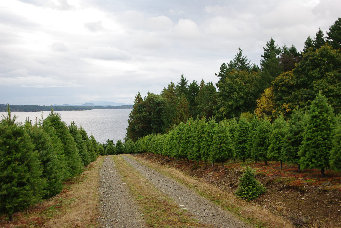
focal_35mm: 46
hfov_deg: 42.7
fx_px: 436
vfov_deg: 29.3
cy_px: 114
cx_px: 170
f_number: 4
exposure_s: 1/60
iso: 200
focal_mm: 31
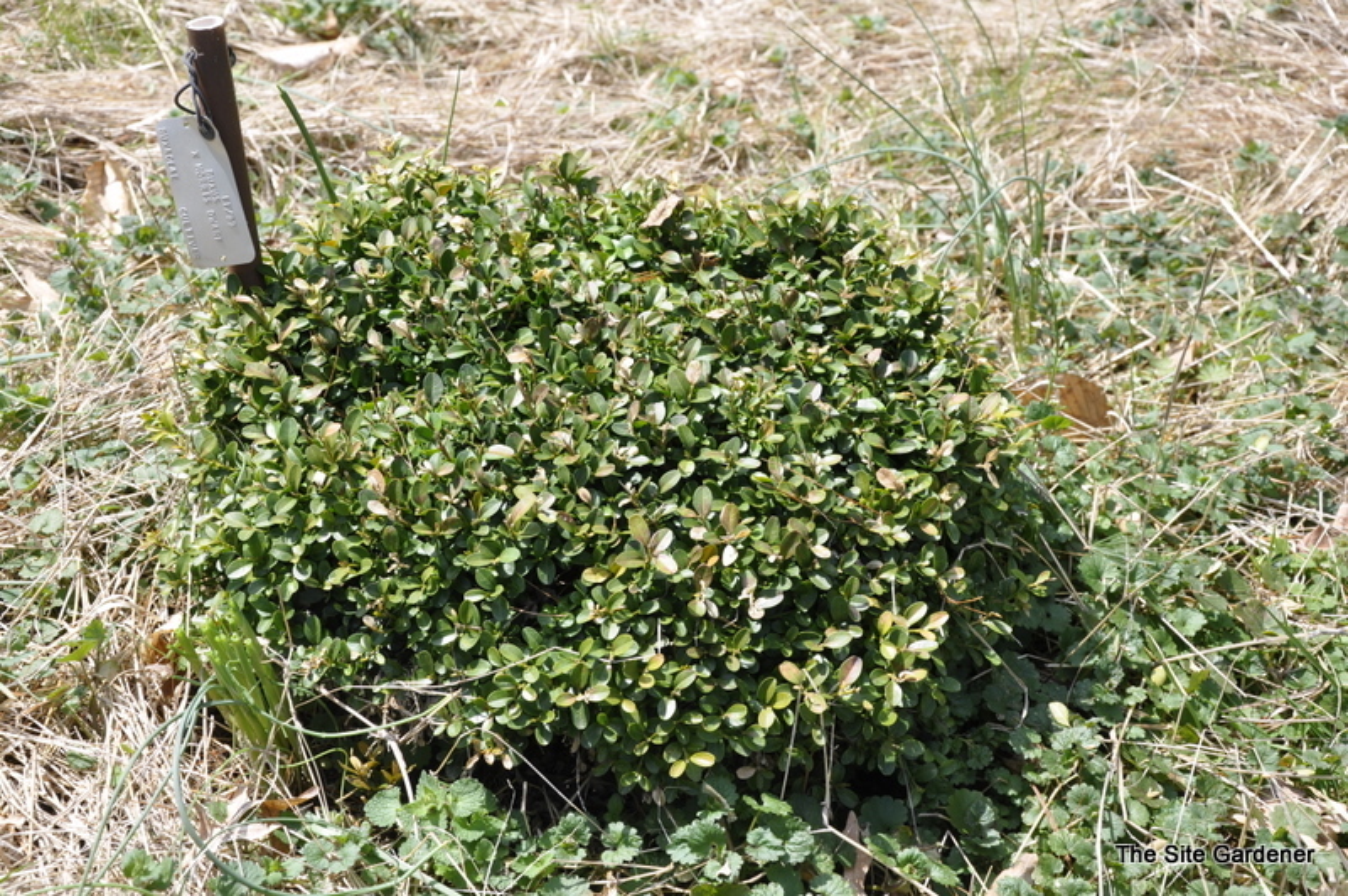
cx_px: 674
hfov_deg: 28.1
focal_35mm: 72
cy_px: 448
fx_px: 2694
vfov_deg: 18.9
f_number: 8
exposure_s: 1/250
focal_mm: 48
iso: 200
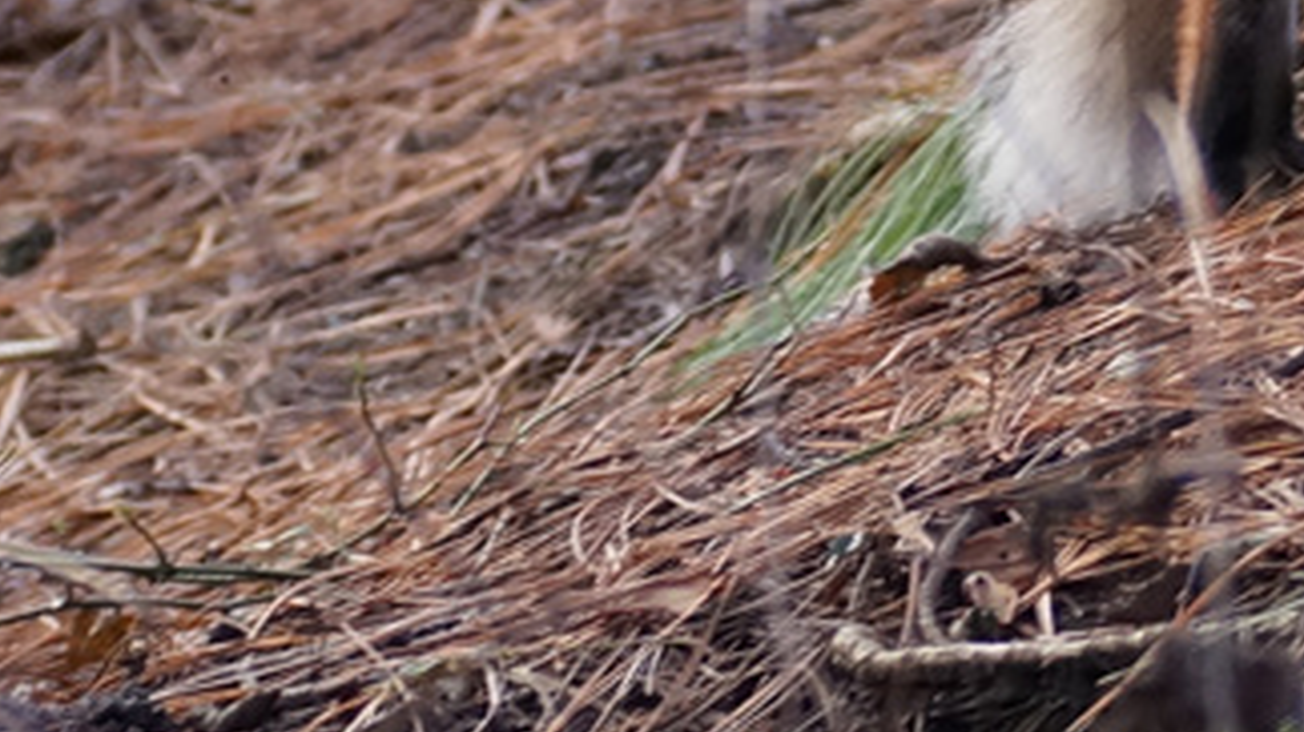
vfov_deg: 2.2
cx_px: 1950
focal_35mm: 551
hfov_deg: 3.9
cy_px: -957
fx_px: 19046
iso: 800
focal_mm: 70
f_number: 4
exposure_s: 1/125
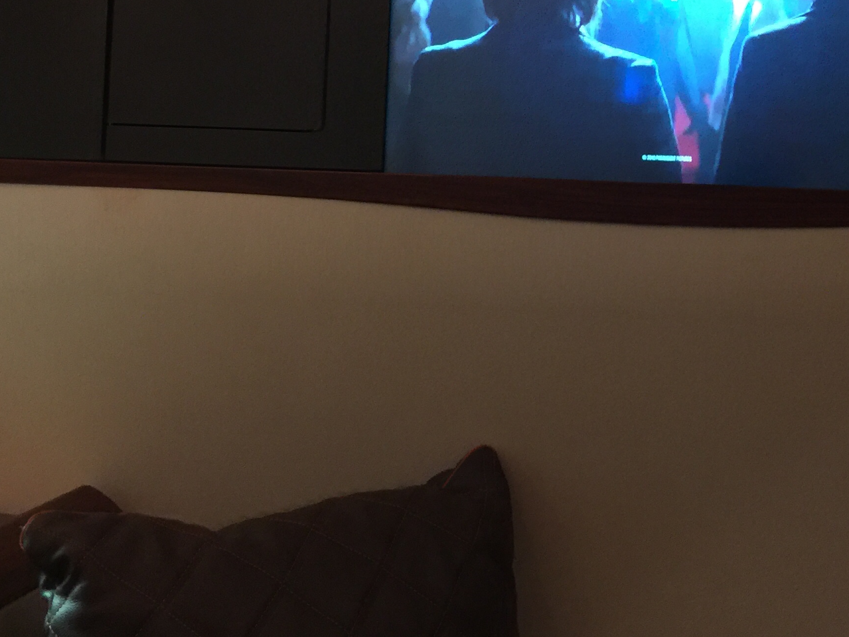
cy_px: 141
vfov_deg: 26.1
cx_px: 646
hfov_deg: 34.1
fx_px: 1349
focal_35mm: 55
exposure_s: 1/4
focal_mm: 4.15
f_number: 2.2
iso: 80
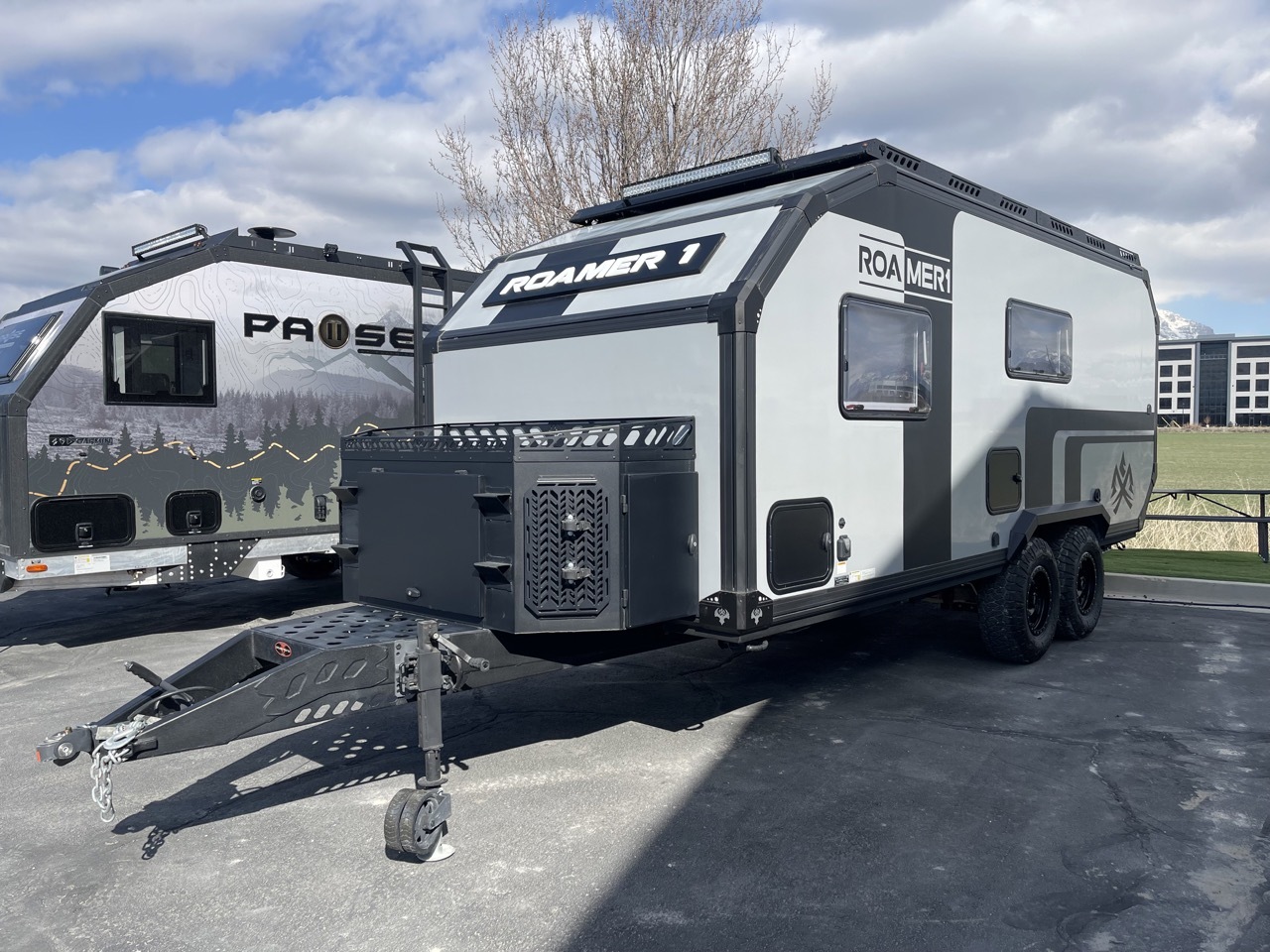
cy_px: 476
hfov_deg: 69.4
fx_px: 917
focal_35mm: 25
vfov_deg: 54.9
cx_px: 635
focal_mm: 5.1
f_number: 1.6
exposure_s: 1/3344
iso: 32
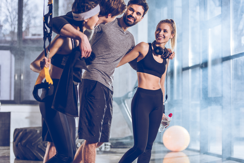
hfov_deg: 25.4
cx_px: 122
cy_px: 82
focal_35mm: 80
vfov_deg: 17.1
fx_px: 542
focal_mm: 80
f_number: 2.8
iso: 160
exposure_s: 1/125
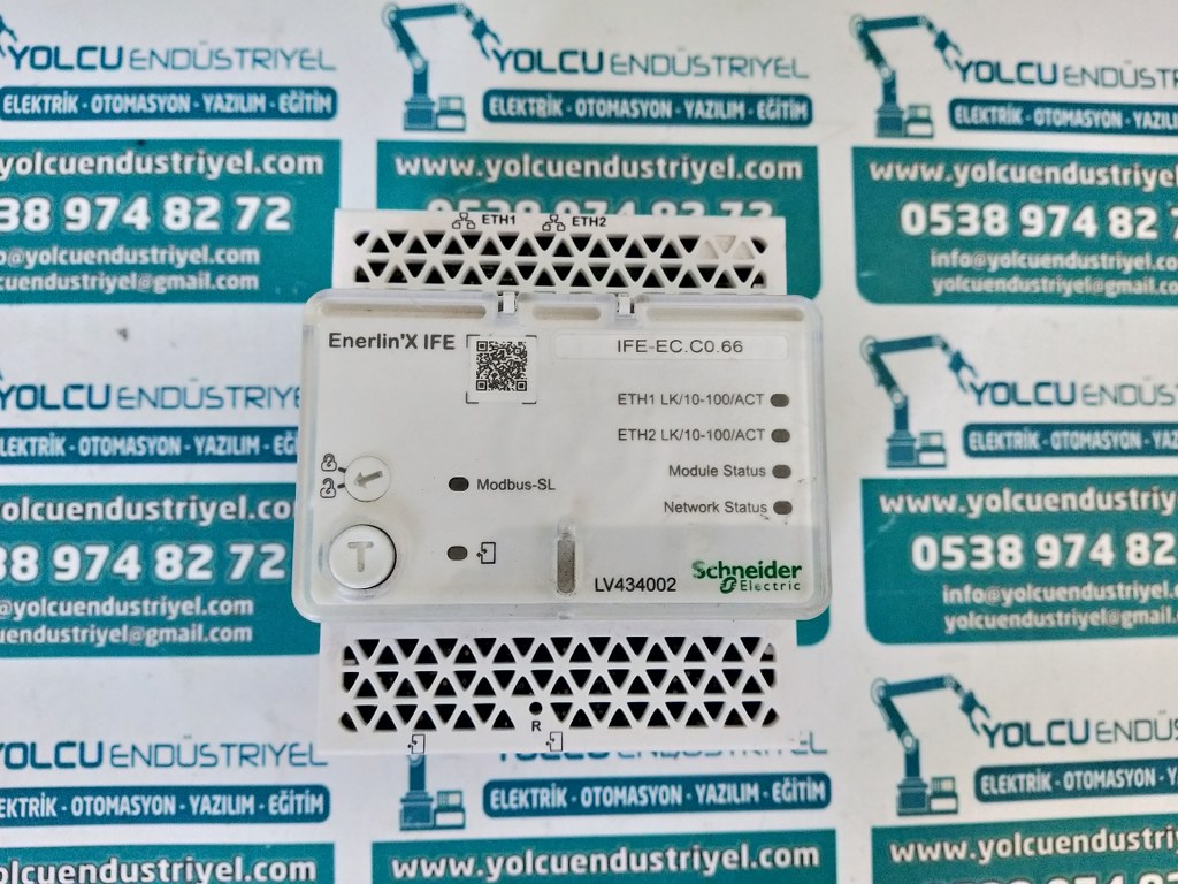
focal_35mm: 23
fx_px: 783
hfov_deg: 73.9
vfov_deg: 58.9
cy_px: 442
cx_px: 589
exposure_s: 1/50
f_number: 1.7
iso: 176
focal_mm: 3.99
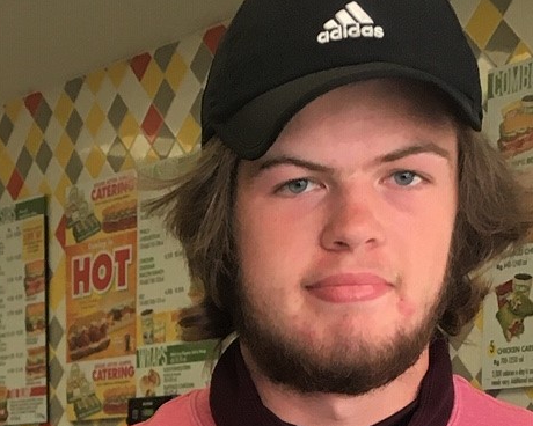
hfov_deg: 15.0
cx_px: -115
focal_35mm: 124
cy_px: 726
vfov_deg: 11.7
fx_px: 1956
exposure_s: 1/30
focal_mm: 4.15
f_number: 2.2
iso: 25
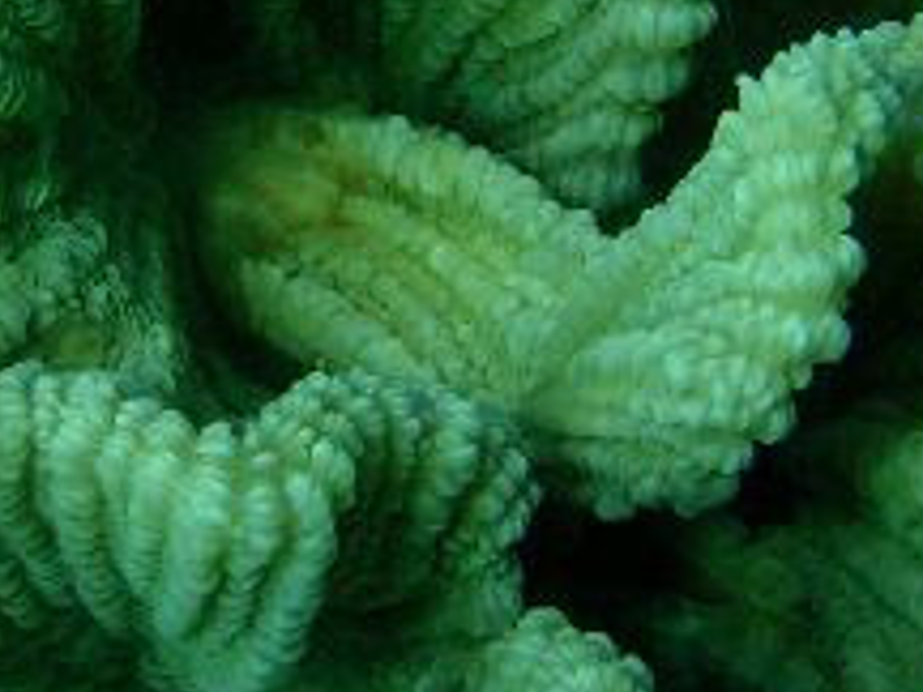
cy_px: 85
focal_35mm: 153
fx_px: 4080
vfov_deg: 9.7
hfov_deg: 12.9
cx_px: 214
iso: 64
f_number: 4.1
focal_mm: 6.53
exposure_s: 1/160
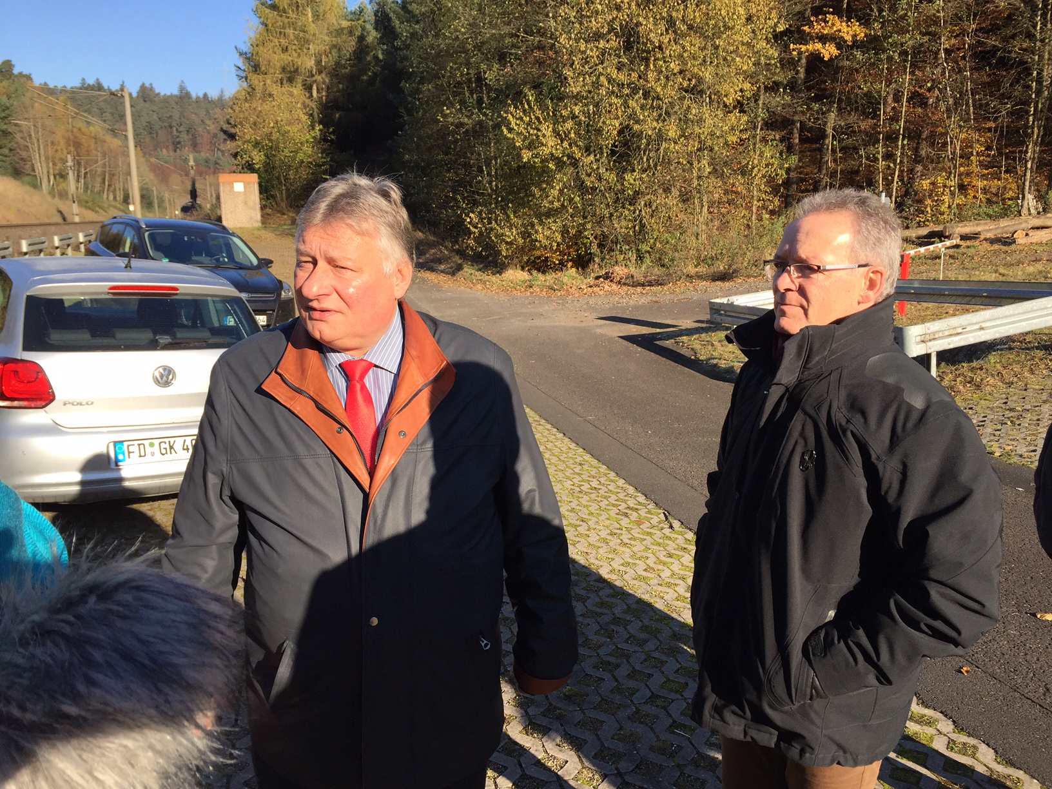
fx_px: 881
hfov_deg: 61.7
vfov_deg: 48.2
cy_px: 394
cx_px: 526
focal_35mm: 29
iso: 32
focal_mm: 4.15
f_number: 2.2
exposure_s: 1/1319
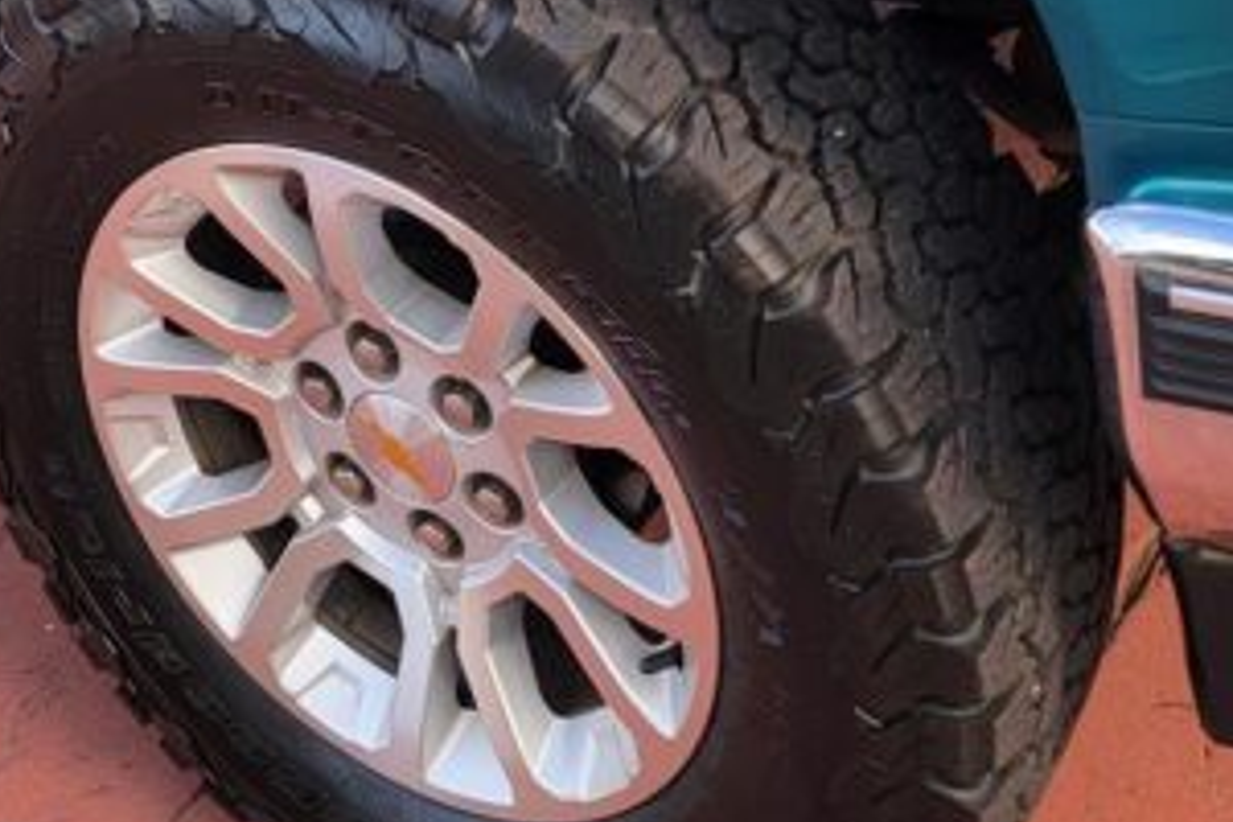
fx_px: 2192
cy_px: -296
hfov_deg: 29.8
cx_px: 66
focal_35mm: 64
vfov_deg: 19.3
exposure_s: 1/137
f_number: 1.8
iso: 16
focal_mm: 6.7
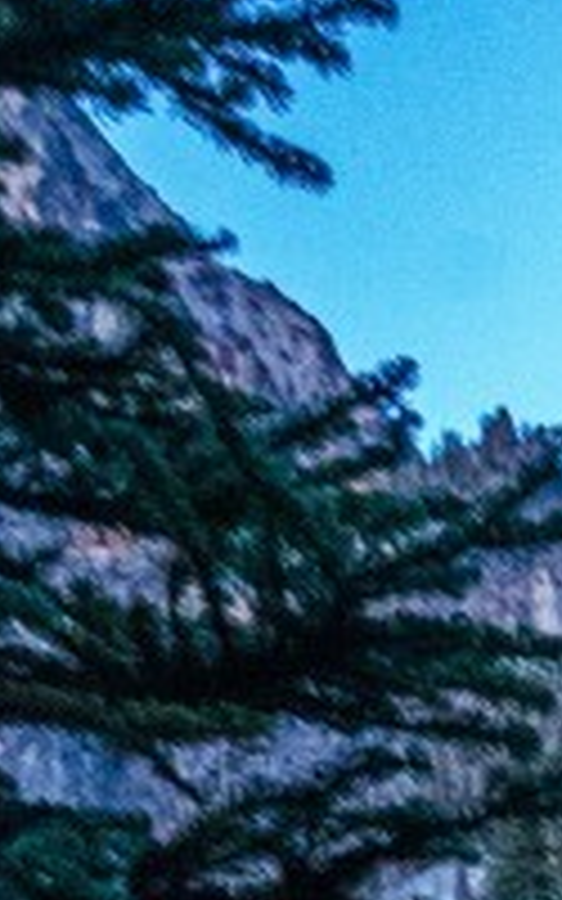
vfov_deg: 13.1
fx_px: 2800
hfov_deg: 8.7
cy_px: 2246
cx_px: 1875
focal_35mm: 114
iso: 11400
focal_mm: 17.5
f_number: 5.6
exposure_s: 1/20
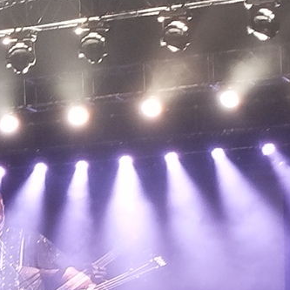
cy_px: 254
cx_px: -113
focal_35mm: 153
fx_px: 1450
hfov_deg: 11.1
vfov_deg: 11.4
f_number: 1.7
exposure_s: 1/24
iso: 400
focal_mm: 5.31
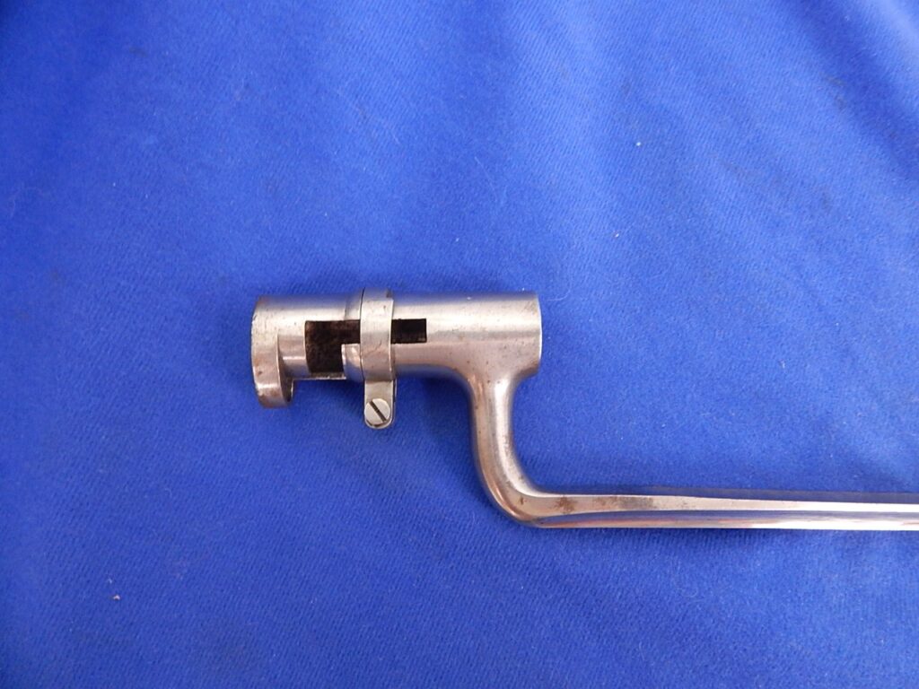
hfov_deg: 76.4
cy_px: 344
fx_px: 584
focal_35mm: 22
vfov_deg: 61.1
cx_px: 460
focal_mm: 4
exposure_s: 1/13
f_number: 3
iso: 400
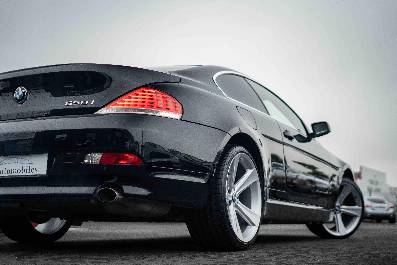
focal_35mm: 50
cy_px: 132
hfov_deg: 39.6
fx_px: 551
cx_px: 198
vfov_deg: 27.0
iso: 1250
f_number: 1.8
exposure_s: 1/4000
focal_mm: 50
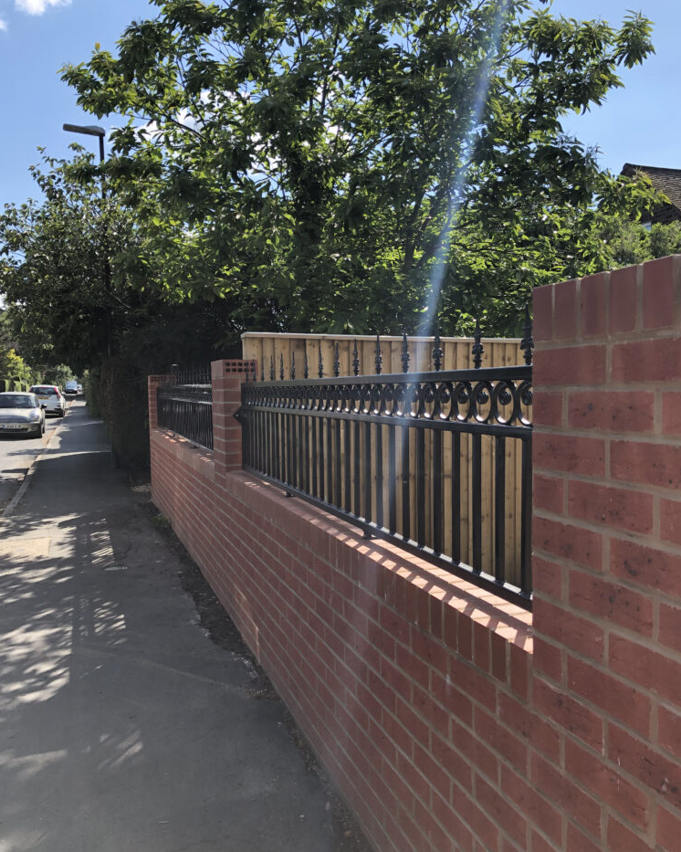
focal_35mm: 30
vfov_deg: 58.7
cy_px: 458
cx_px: 340
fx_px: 756
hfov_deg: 48.5
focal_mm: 4
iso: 20
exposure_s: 1/615
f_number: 1.8
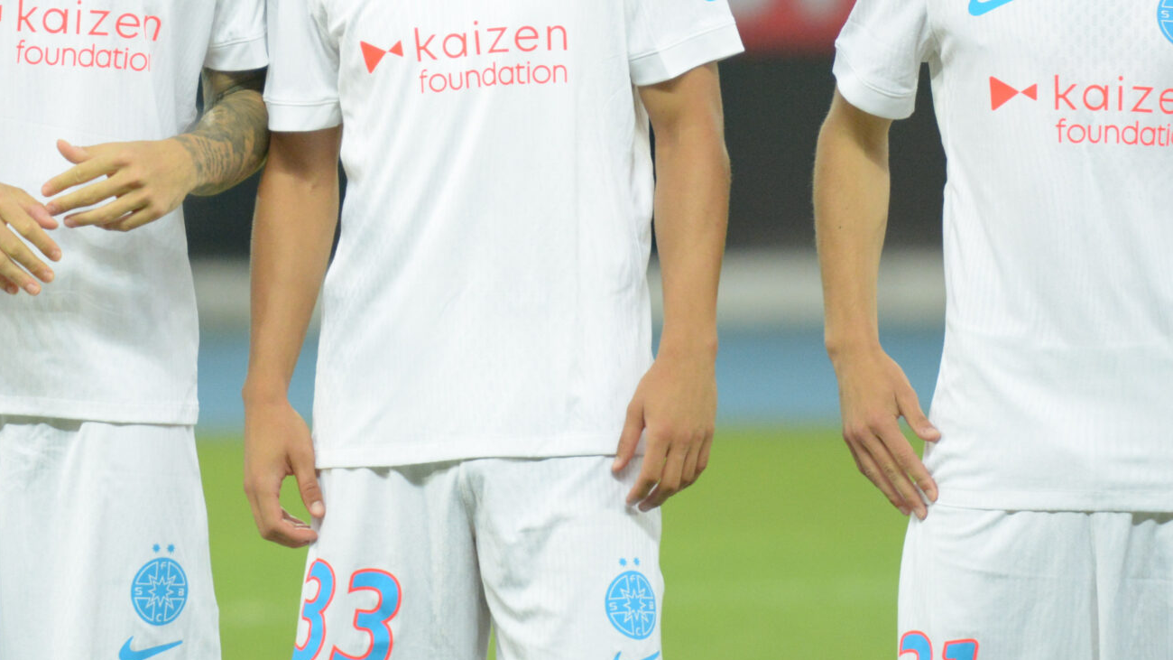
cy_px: -96
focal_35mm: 619
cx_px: 271
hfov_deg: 3.5
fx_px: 19251
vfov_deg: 2.0
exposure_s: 1/1000
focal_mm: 200
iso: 1600
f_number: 2.8
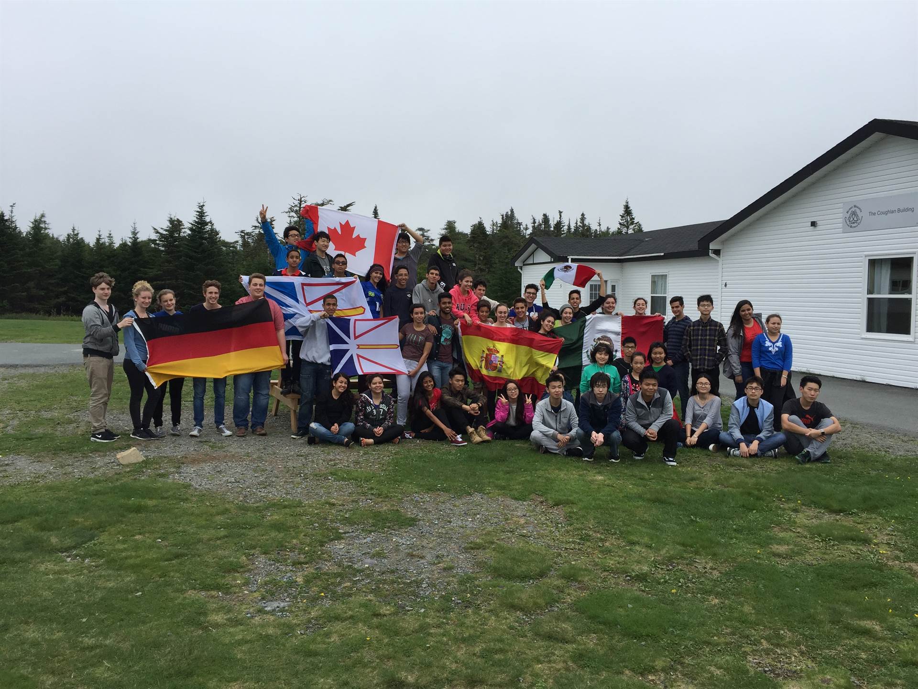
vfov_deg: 48.2
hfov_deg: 61.7
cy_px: 344
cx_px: 459
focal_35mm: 29
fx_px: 769
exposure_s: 1/775
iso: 32
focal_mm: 4.15
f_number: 2.2
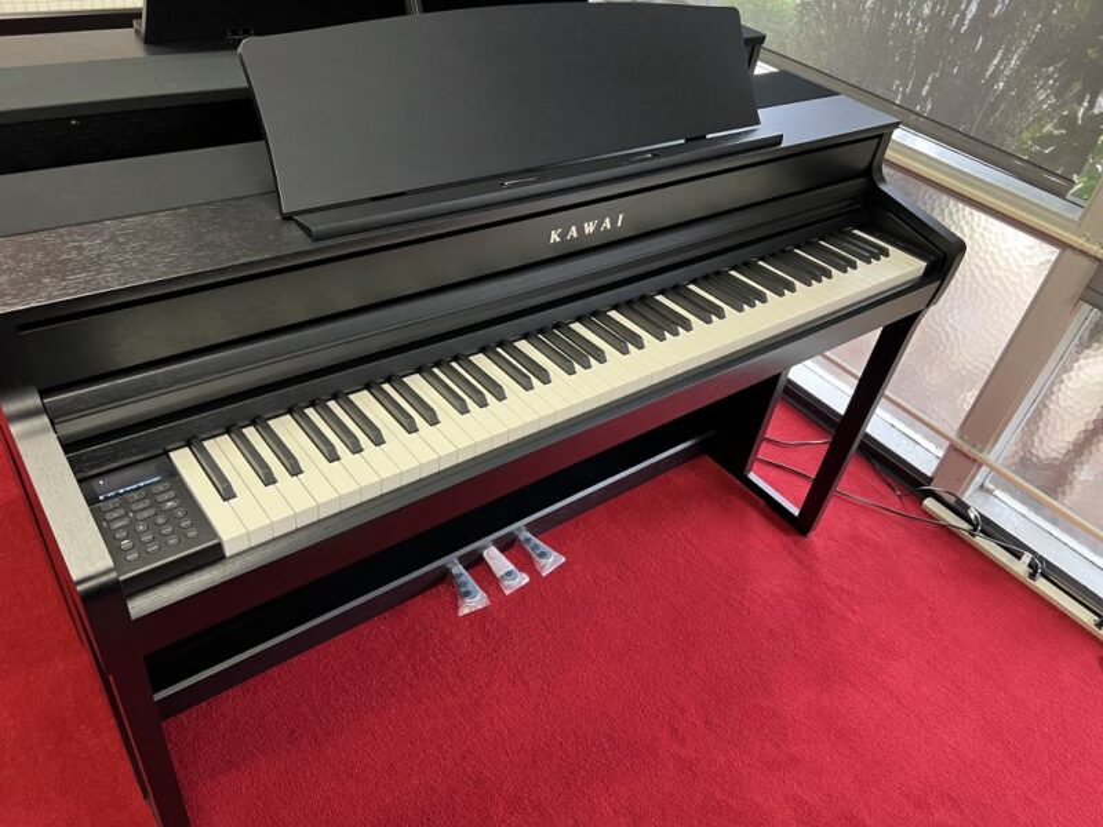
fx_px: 828
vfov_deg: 53.1
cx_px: 552
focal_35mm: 26
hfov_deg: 67.3
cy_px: 414
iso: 125
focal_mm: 5.7
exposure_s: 1/60
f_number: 1.5
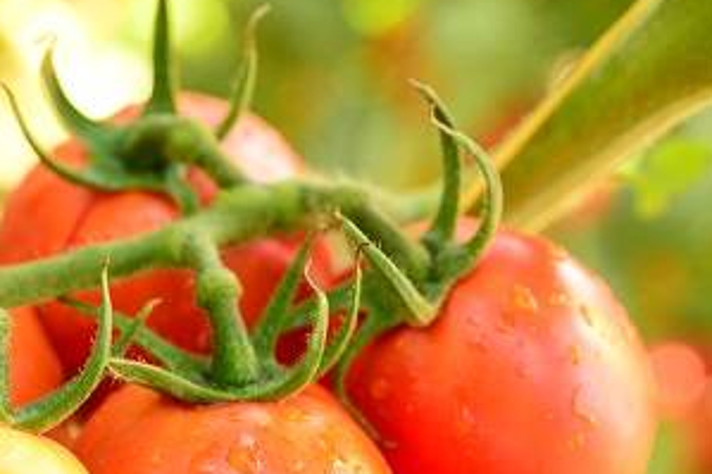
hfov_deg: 14.9
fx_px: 2668
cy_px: 536
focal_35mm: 135
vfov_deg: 10.0
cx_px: -57
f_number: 4
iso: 140
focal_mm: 56
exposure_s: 1/100
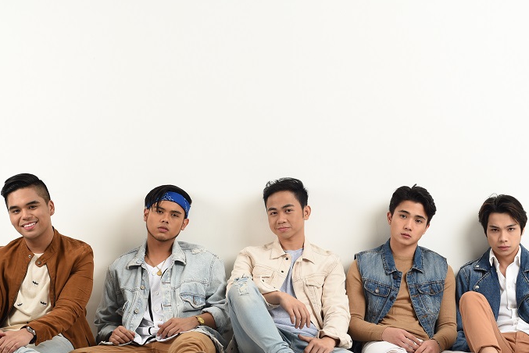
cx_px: 293
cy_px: 230
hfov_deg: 27.0
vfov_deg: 18.2
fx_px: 1102
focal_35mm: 75
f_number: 8
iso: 100
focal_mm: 50
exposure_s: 1/125
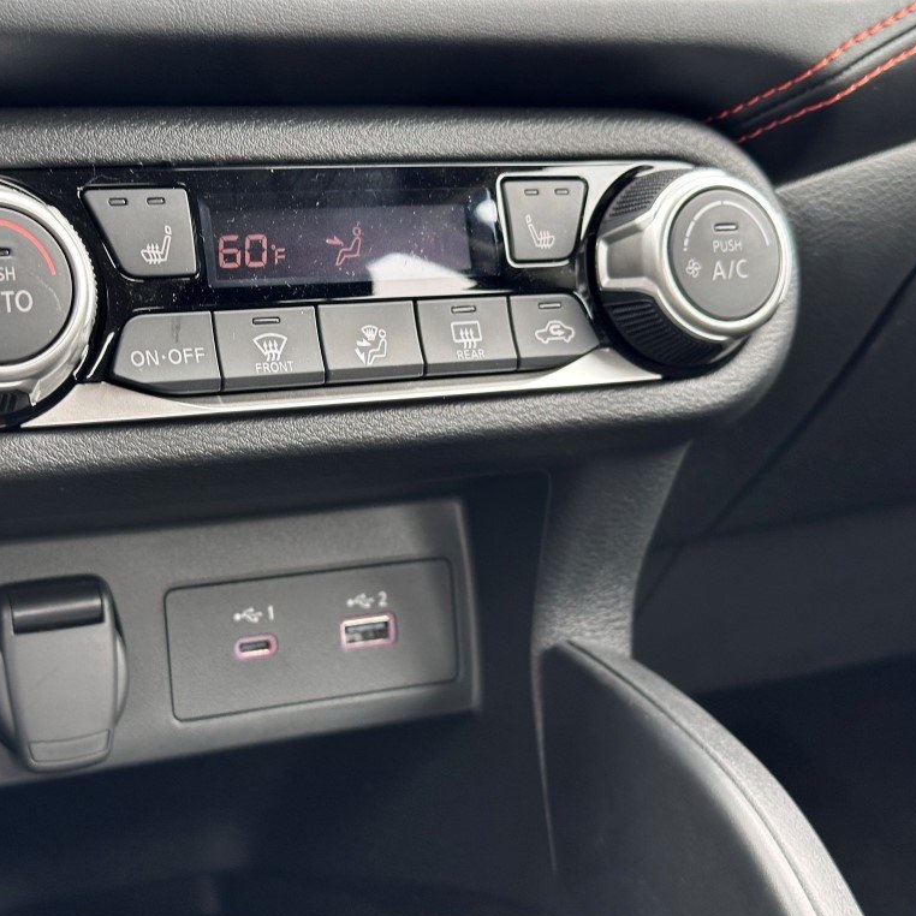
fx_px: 1706
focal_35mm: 57
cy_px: 459
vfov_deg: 30.0
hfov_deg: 29.9
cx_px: 326
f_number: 1.78
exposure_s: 1/85
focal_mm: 6.86
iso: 80
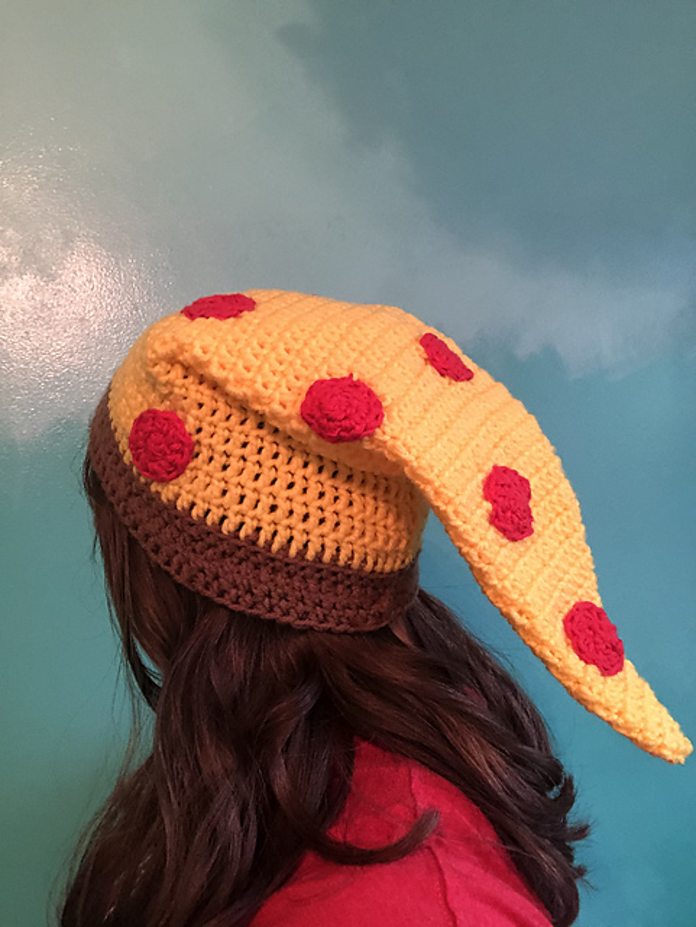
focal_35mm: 32
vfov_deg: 56.8
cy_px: 464
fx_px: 857
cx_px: 348
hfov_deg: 44.2
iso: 320
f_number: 2.2
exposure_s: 1/40
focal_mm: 2.87
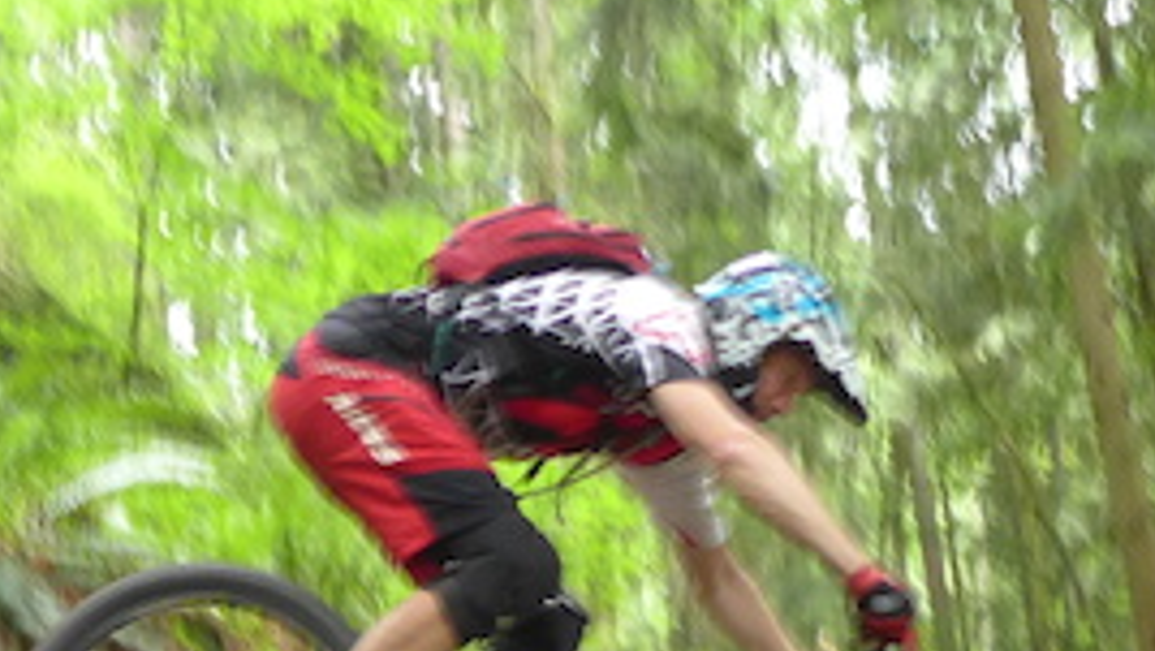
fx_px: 2298
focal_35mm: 75
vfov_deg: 15.1
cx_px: 392
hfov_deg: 28.1
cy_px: 944
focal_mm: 4.7
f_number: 1.4
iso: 400
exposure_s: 1/100
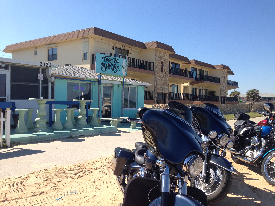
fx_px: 262
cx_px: 138
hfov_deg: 55.4
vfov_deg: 42.9
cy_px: 103
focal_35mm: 33
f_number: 2.4
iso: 50
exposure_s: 1/1130
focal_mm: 4.12
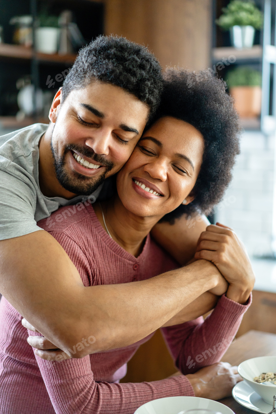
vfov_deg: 36.2
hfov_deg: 24.6
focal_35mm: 55
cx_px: 138
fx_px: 632
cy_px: 207
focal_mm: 55
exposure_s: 1/250
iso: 800
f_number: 1.8
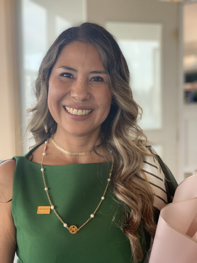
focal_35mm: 52
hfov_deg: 28.0
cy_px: 132
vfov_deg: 36.8
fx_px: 395
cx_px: 98
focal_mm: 6
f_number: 2.4
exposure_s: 1/122
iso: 50
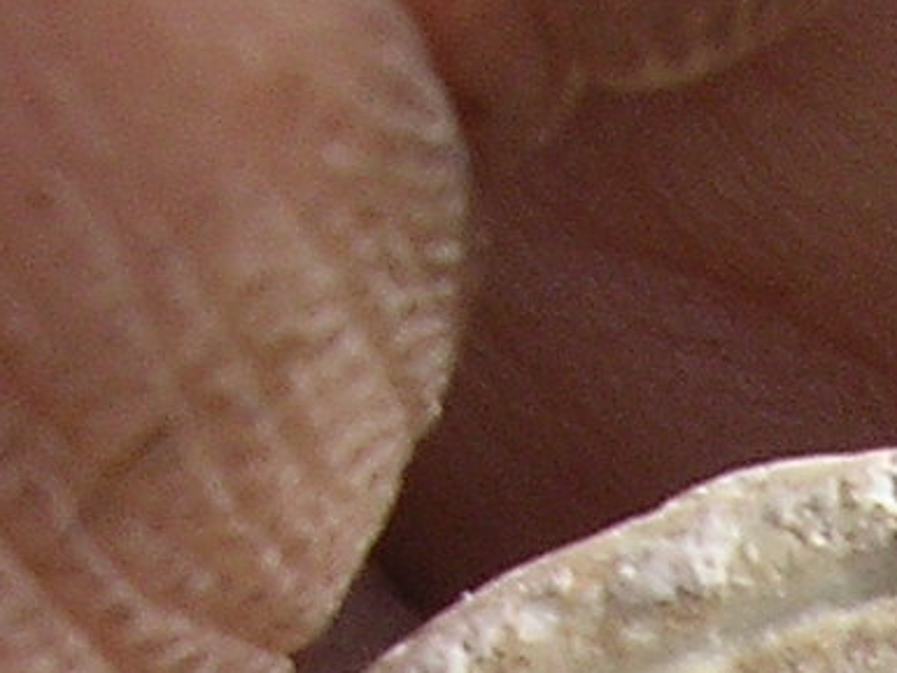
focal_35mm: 202
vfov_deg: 6.9
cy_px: 1691
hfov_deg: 9.2
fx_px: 5236
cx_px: 1787
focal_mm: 5.8
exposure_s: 1/304
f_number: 5.6
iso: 100
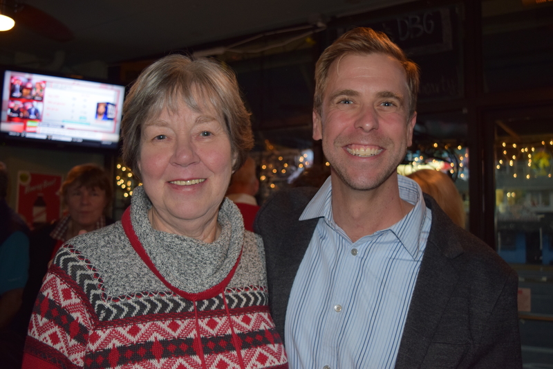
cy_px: 184
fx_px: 576
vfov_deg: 35.5
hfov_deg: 51.3
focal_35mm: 38
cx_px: 276
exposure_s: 1/60
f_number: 4
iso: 800
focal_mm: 25
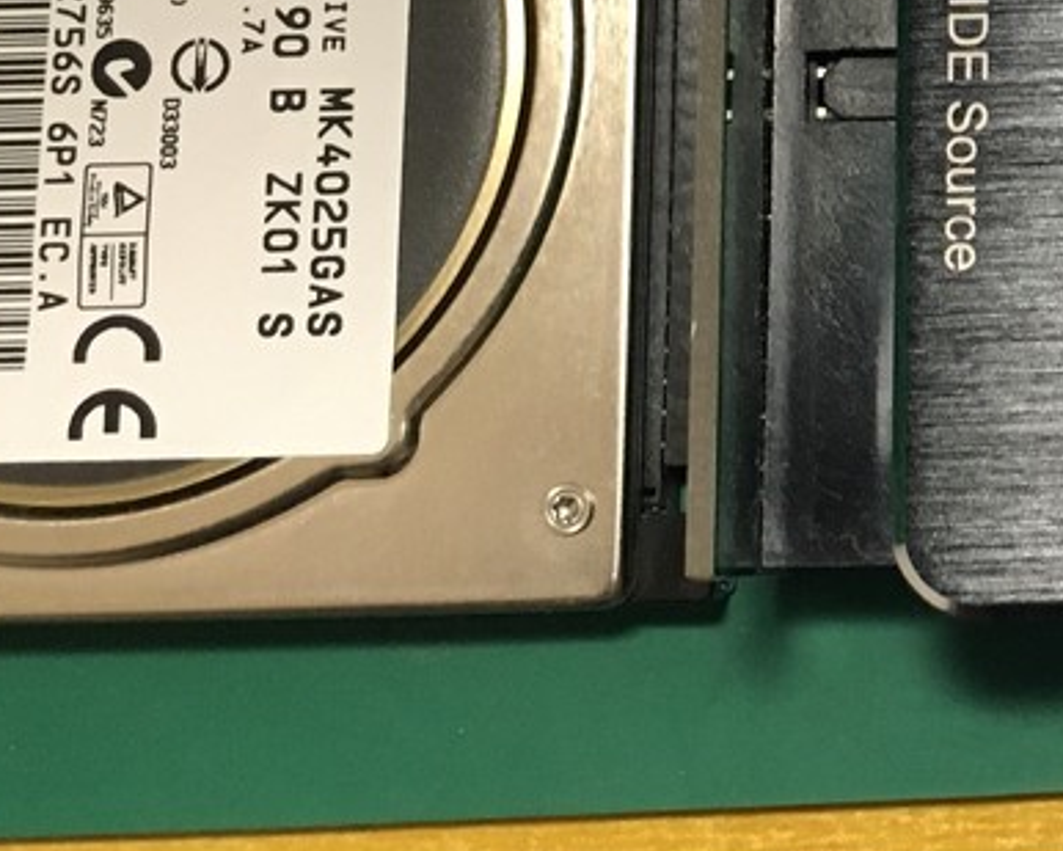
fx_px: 2769
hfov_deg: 20.1
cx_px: 1349
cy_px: -39
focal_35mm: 88
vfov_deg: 17.0
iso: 200
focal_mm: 4.15
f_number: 2.2
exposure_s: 1/24
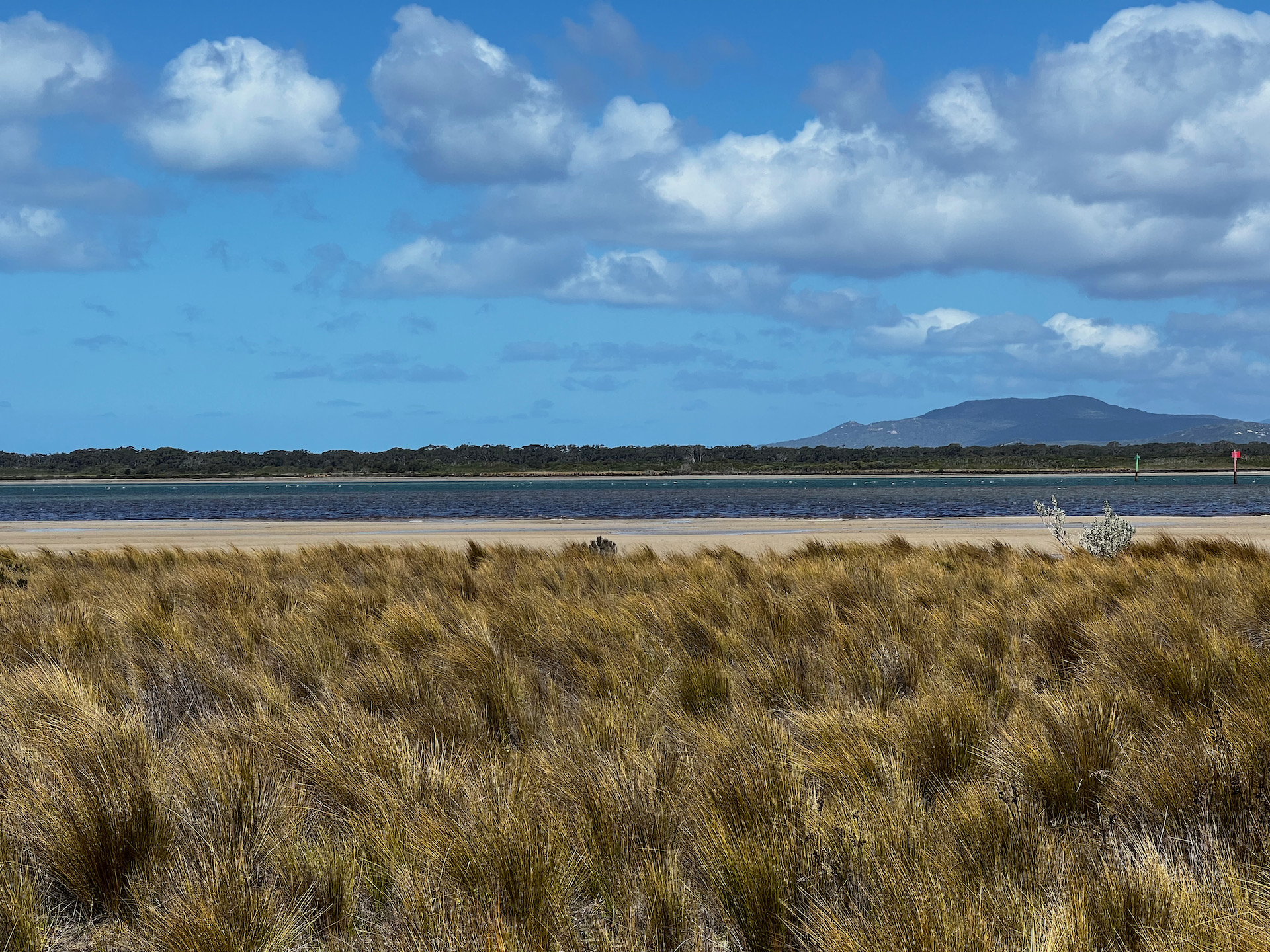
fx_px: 2825
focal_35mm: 77
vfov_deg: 19.1
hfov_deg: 25.3
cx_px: 635
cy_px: 476
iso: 32
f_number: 2.8
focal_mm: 9
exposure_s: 1/995
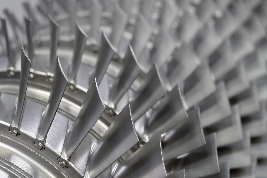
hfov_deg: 27.0
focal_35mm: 75
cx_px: 134
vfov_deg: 18.2
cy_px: 89
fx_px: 556
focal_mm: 50
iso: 1000
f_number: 4.5
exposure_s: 1/75
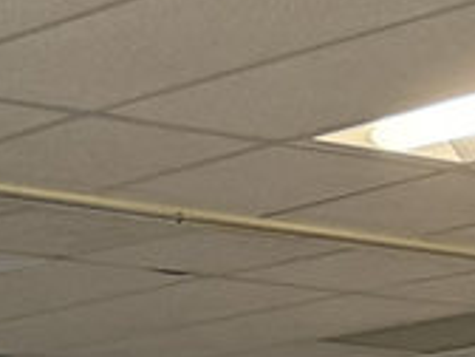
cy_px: 942
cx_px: -1046
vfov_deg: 7.4
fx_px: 2539
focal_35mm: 185
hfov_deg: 8.5
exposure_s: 1/60
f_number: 1.78
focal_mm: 6.76
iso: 250
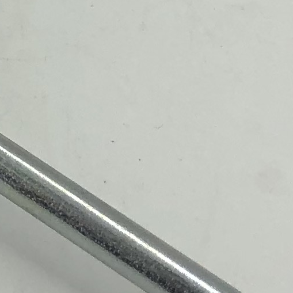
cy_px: -187
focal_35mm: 196
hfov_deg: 8.1
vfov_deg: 8.7
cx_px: -450
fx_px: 1877
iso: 20
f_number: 1.8
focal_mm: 4
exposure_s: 1/1263
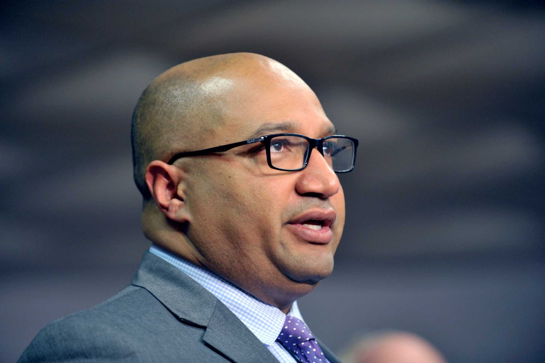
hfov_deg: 10.3
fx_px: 3025
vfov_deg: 6.9
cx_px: 272
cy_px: 182
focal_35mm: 200
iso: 1600
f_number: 4
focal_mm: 200
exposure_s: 1/125
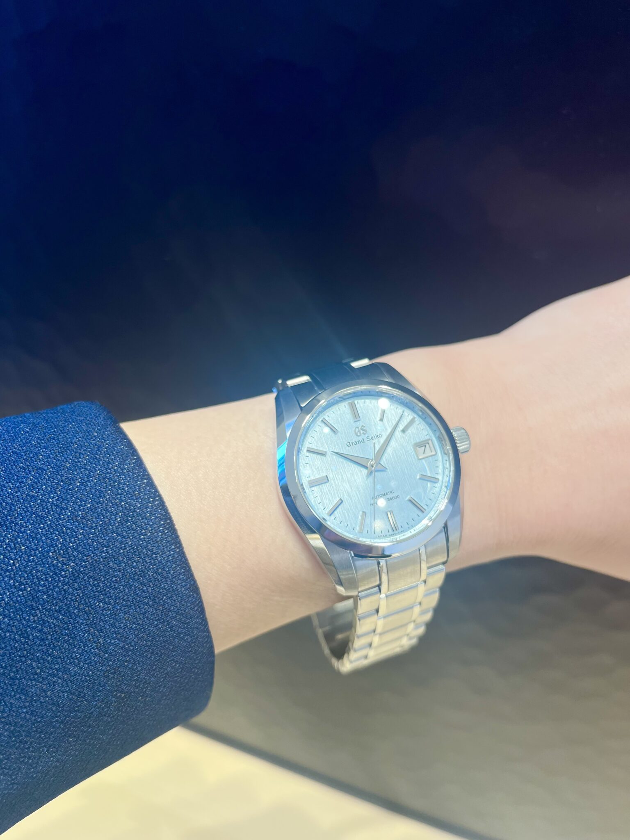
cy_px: 420
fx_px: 631
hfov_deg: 53.1
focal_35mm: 26
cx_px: 315
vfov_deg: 67.3
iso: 40
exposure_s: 1/145
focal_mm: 5.1
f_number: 1.6
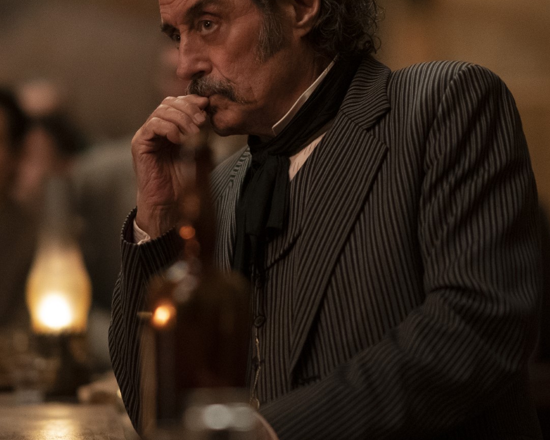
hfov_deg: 10.8
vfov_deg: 8.6
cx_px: 266
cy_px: 174
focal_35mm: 179
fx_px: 2913
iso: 4000
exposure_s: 1/125
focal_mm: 85
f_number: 1.4
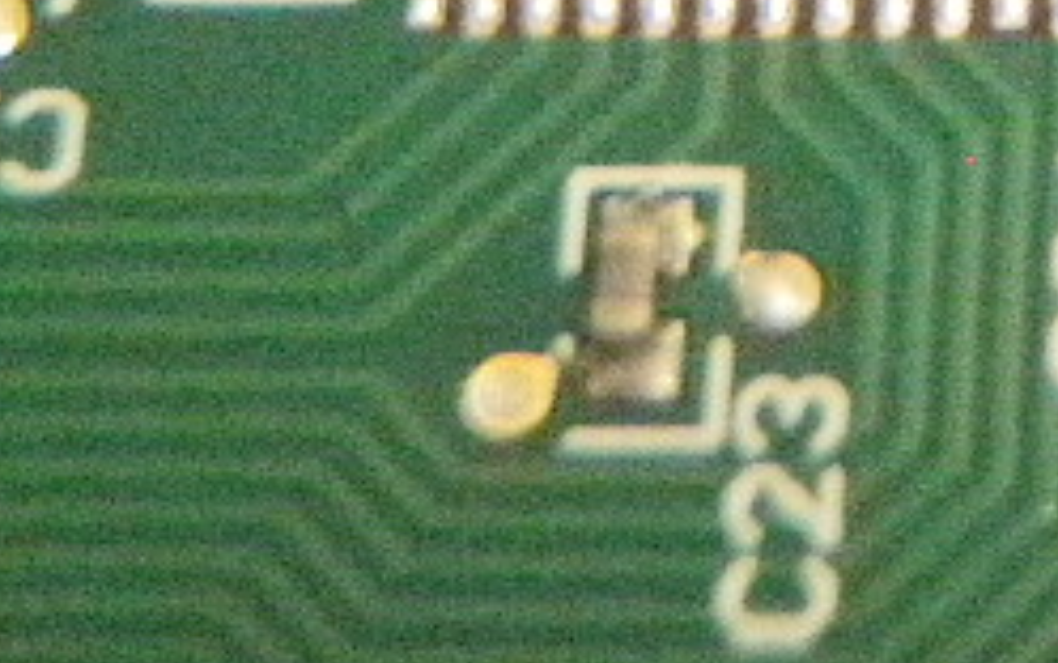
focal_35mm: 196
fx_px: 5655
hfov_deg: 10.3
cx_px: 1564
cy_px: -646
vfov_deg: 6.5
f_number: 4.1
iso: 800
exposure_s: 1/80
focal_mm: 6.53
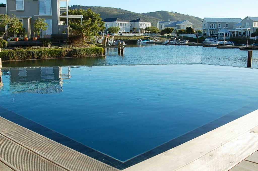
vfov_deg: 31.8
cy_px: 86
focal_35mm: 42
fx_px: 301
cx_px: 129
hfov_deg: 46.4
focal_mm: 28
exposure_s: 1/250
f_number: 8
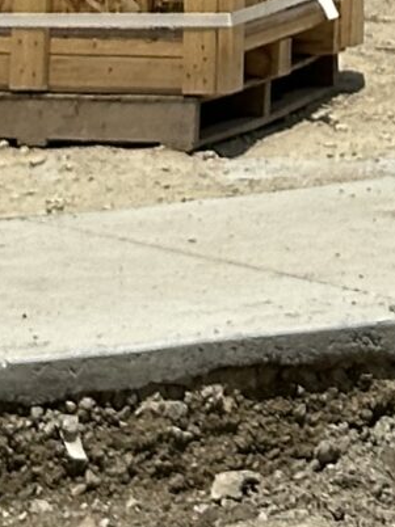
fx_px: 4661
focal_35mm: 306
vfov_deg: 6.0
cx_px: 940
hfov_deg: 4.7
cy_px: -1121
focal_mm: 6.86
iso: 64
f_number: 1.78
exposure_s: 1/8929
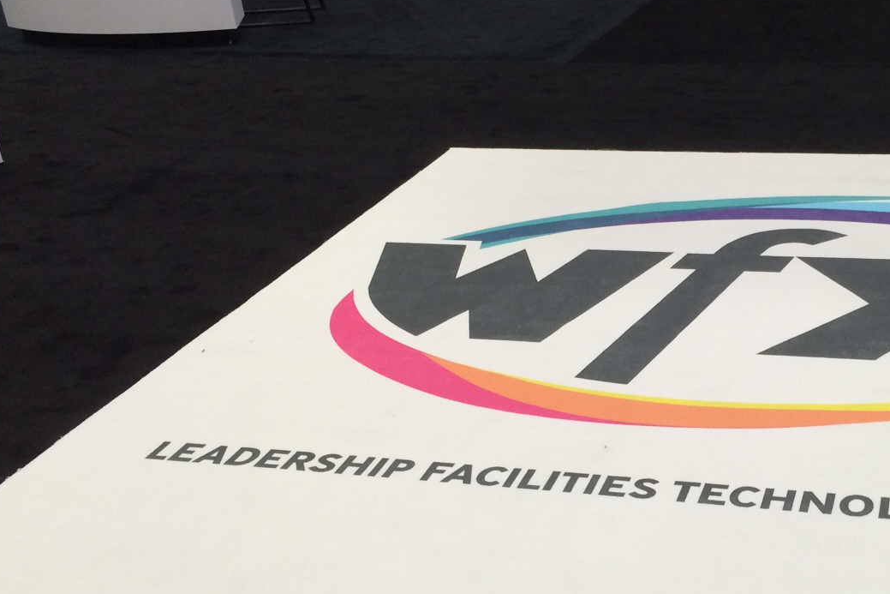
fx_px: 1211
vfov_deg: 27.4
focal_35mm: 49
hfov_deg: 39.2
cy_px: 388
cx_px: 673
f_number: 2.2
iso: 64
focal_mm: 4.12
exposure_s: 1/30
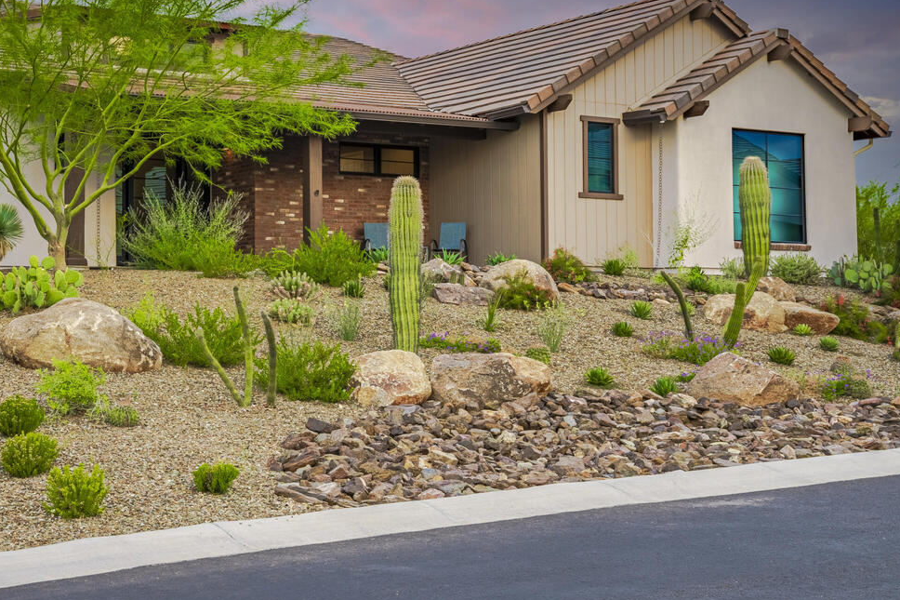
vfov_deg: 21.7
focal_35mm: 62
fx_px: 1550
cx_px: 276
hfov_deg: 32.0
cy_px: 140
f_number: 20
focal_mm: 40
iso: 100
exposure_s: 1/100
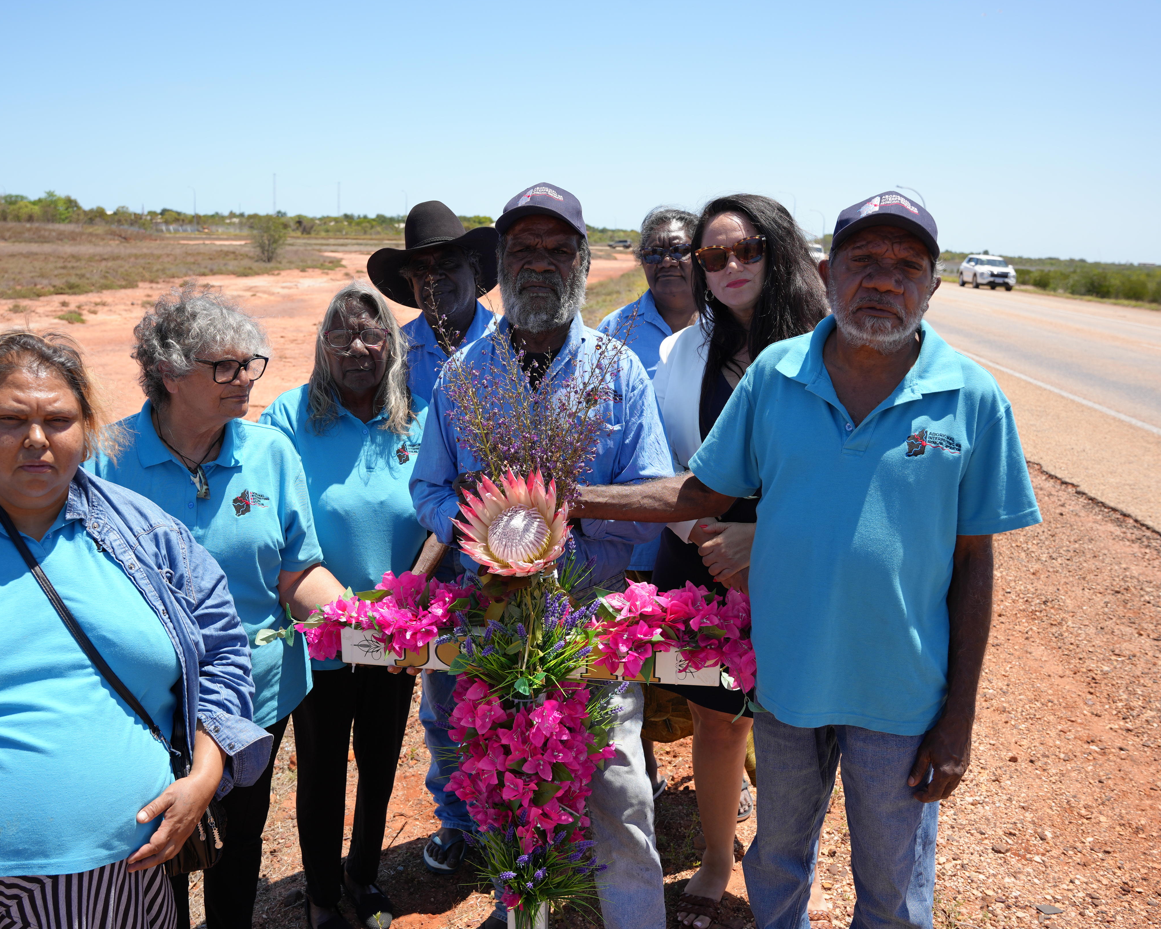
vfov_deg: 48.8
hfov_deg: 58.9
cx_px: 514
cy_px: 475
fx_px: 1024
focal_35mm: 30
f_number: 4.5
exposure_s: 1/500
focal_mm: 25.7
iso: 100
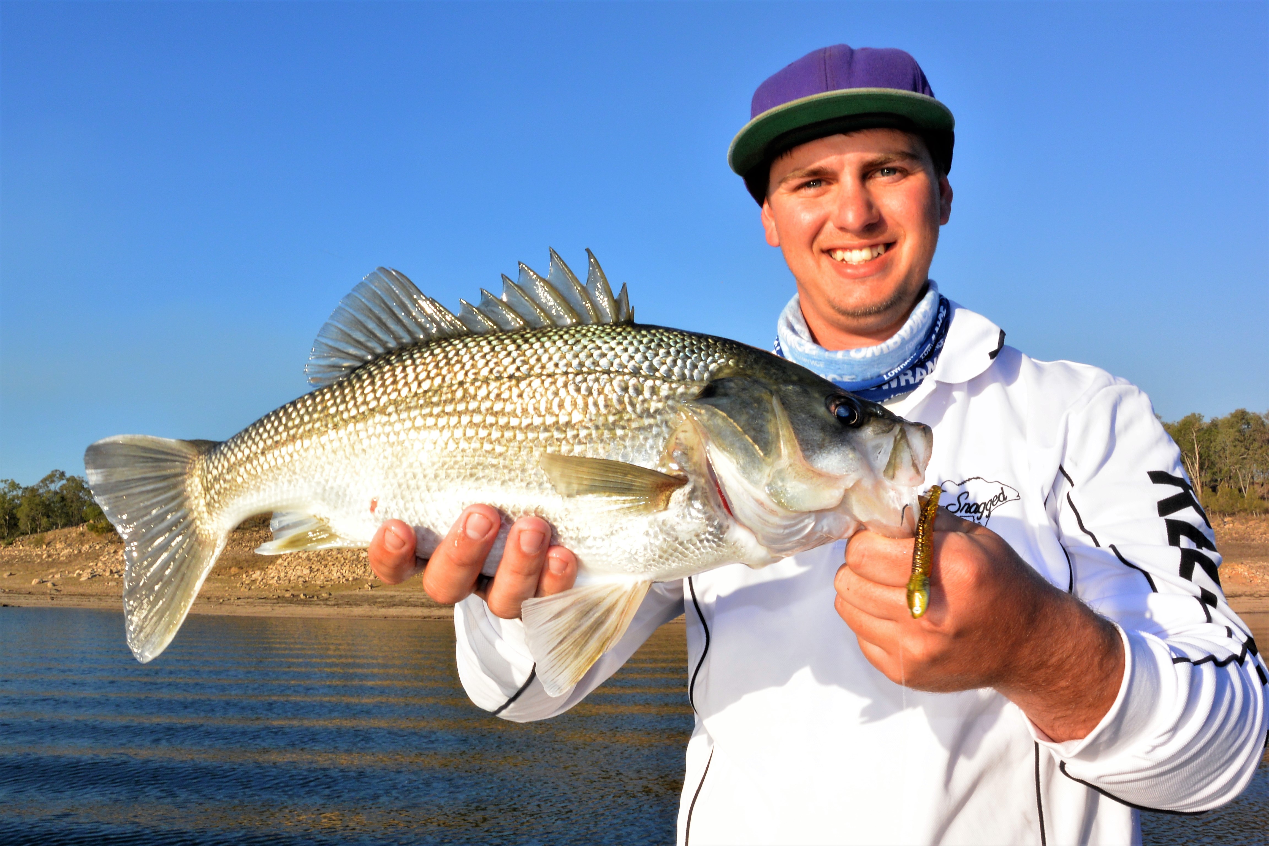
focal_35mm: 29
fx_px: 1022
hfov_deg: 63.7
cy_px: 423
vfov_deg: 45.0
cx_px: 634
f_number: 16
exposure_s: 1/60
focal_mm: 11
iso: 160
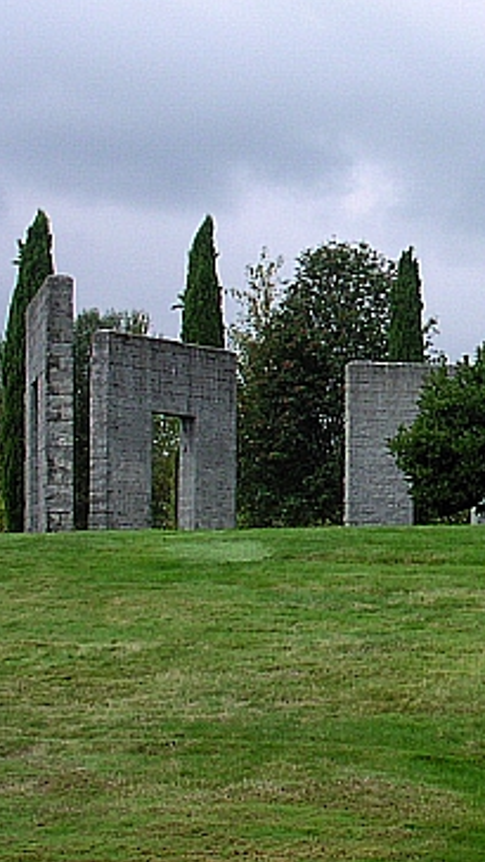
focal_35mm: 90
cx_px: 644
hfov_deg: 13.0
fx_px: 2056
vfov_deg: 23.7
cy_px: 397
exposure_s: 1/295
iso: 100
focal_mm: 6.6
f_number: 4.8
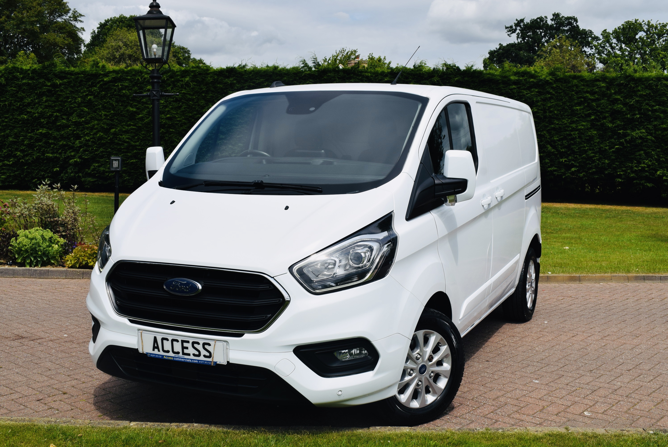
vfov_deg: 31.9
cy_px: 224
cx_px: 334
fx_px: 780
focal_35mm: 42
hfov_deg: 46.4
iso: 200
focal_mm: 28
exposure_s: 1/500
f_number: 11
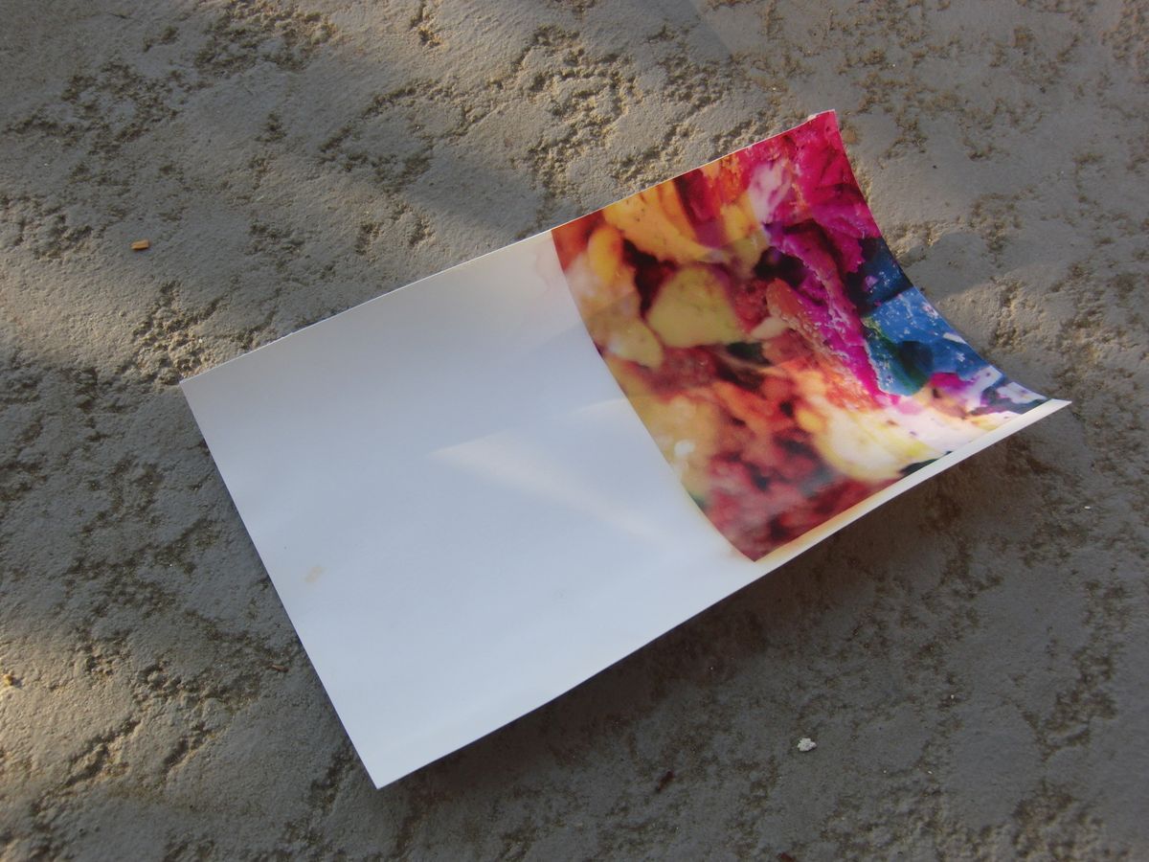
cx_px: 574
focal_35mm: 40
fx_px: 1328
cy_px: 431
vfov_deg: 36.0
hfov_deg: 46.8
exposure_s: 1/125
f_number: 3.8
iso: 100
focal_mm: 7.1
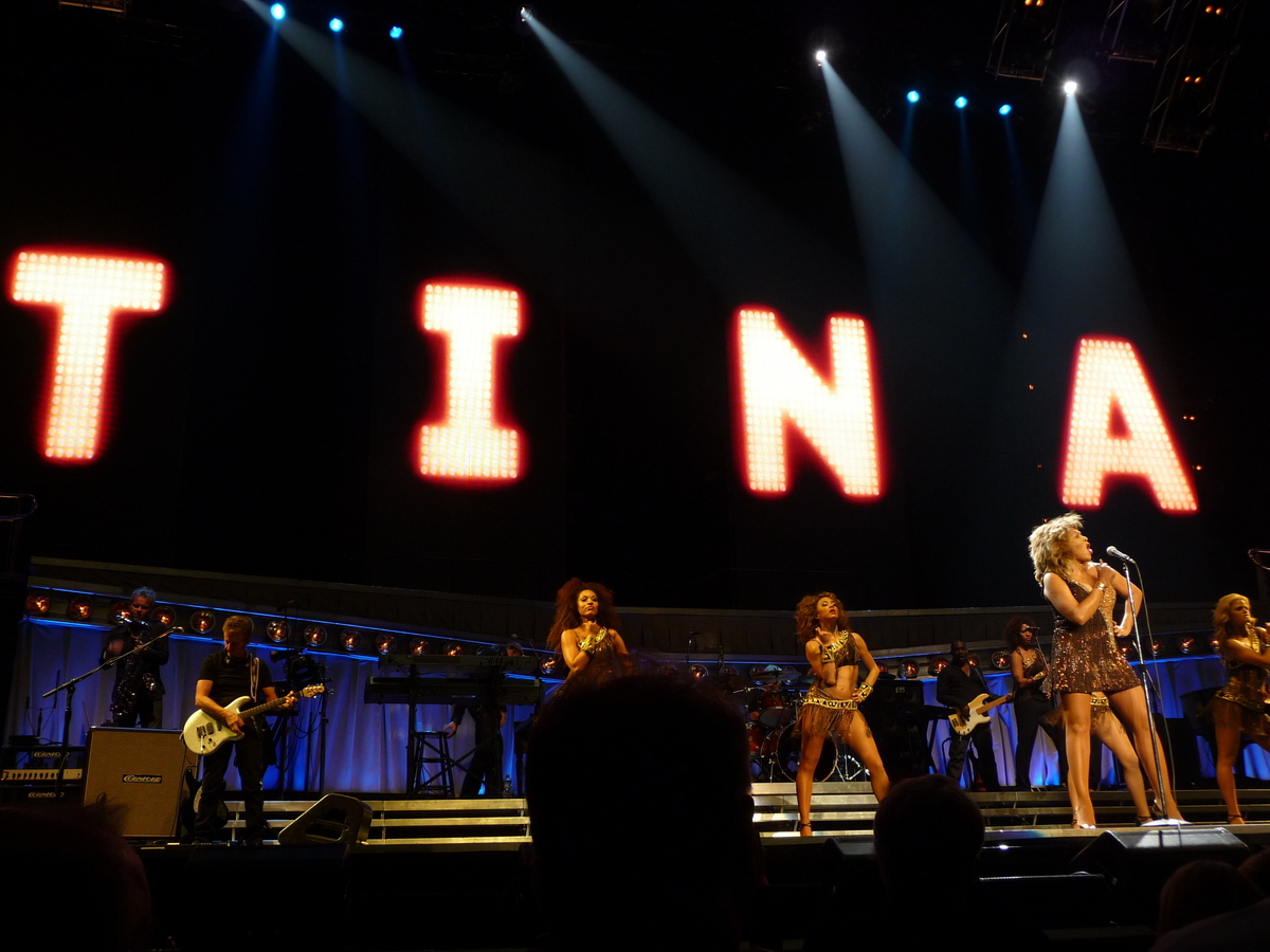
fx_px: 1247
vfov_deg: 41.8
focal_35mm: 34
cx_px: 635
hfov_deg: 54.0
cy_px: 476
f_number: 3.6
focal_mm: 5.6
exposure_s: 1/30
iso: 125
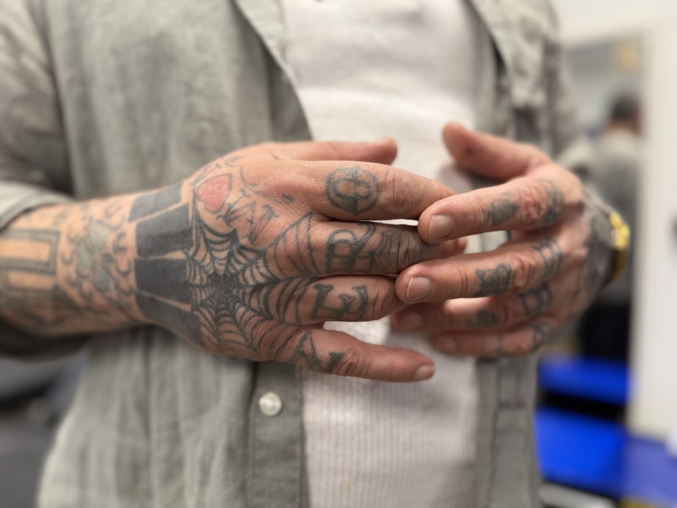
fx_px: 469
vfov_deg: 56.8
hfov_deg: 71.6
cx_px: 338
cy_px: 254
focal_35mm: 24
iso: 125
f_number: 1.78
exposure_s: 1/60
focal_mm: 6.76
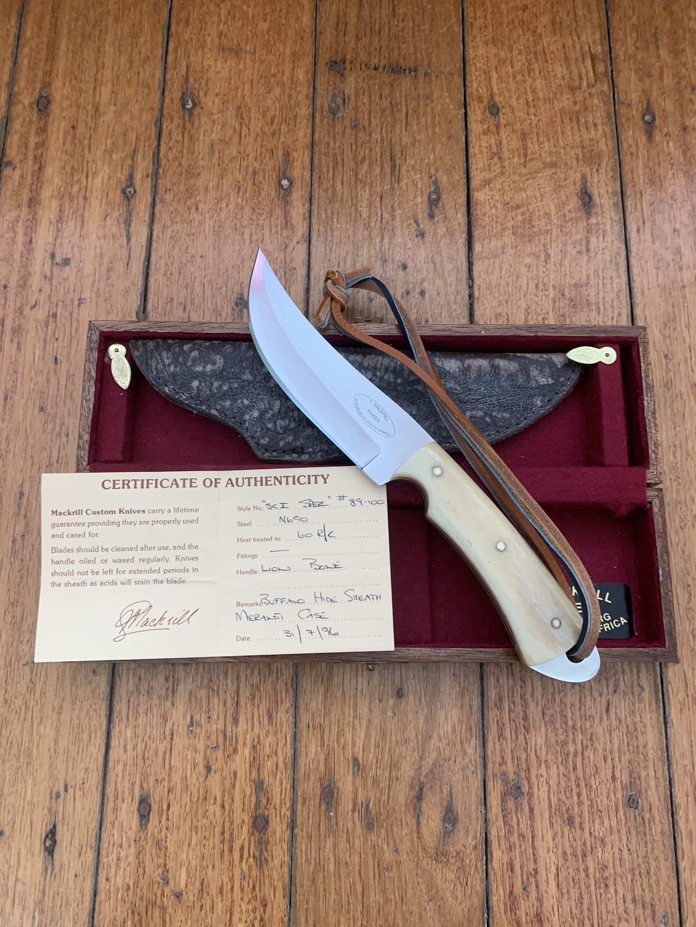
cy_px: 464
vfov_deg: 67.3
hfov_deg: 53.1
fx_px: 697
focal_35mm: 26
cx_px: 348
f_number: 1.8
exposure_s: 1/60
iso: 160
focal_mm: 4.25
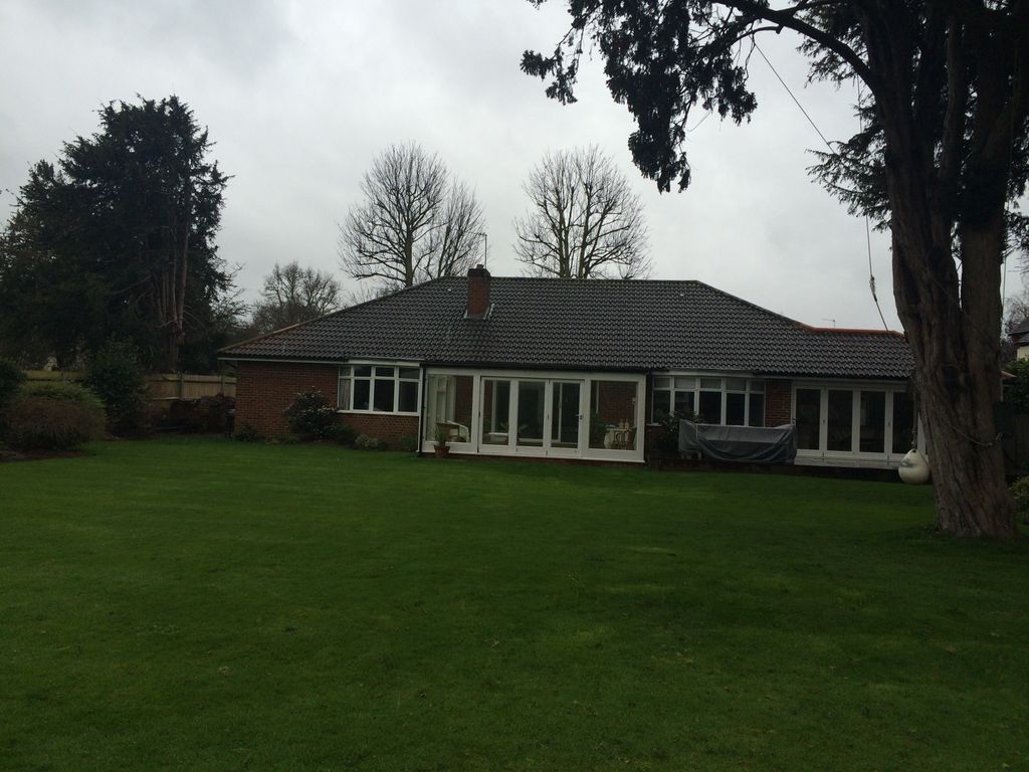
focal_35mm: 30
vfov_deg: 46.8
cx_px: 514
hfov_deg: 60.0
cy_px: 386
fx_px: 892
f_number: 2.2
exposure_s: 1/774
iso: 32
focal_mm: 4.12
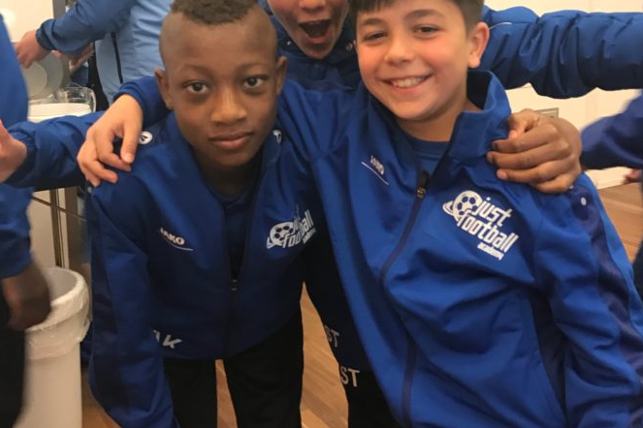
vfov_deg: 29.5
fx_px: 804
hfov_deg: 43.6
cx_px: 337
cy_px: 116
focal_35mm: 45
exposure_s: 1/17
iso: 50
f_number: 1.8
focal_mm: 3.99
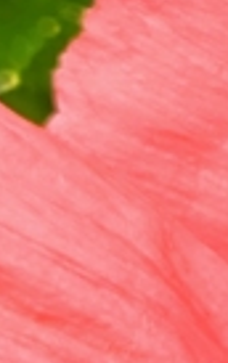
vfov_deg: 5.5
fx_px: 3776
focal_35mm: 381
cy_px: 241
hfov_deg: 3.4
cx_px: 778
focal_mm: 6.81
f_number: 1.85
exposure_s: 1/1287
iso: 47
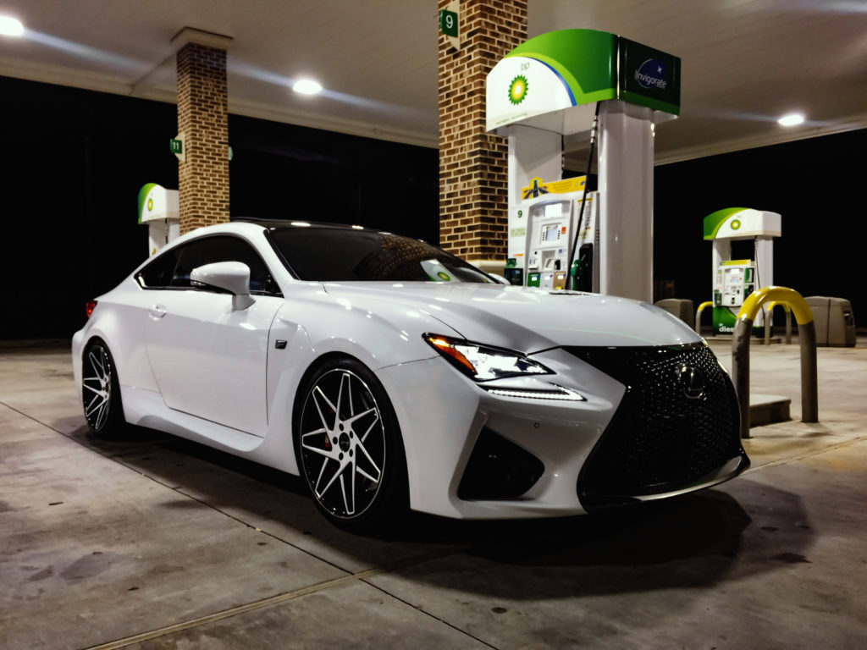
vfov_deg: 48.2
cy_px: 325
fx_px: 726
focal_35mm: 29
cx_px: 434
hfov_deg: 61.7
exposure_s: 1/15
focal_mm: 4.15
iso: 40
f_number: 2.2
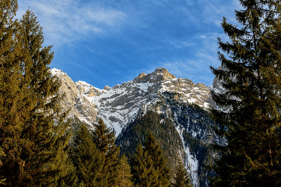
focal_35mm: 70
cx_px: 140
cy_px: 94
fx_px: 546
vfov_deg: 19.5
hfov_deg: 28.8
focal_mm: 70
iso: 400
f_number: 8
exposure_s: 1/1250
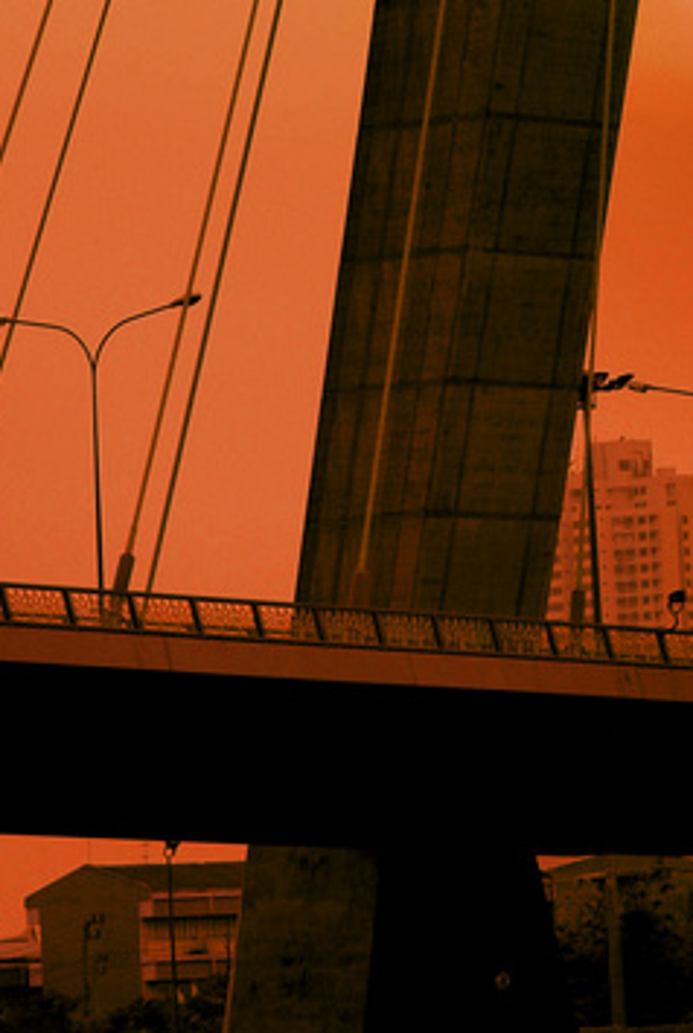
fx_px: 9175
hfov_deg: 4.3
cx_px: 849
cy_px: -79
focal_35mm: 319
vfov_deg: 6.4
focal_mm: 70
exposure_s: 1/160
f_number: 6.3
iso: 100
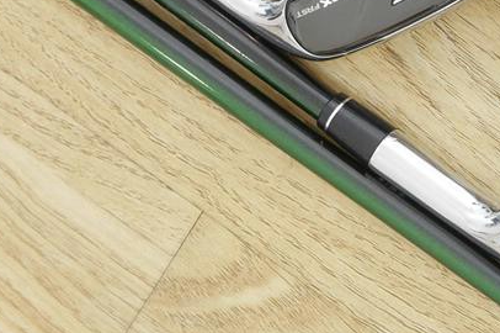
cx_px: 751
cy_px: -38
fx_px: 2276
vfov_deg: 8.3
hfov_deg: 12.0
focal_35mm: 164
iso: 1600
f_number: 4.5
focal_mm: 25
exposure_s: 1/40
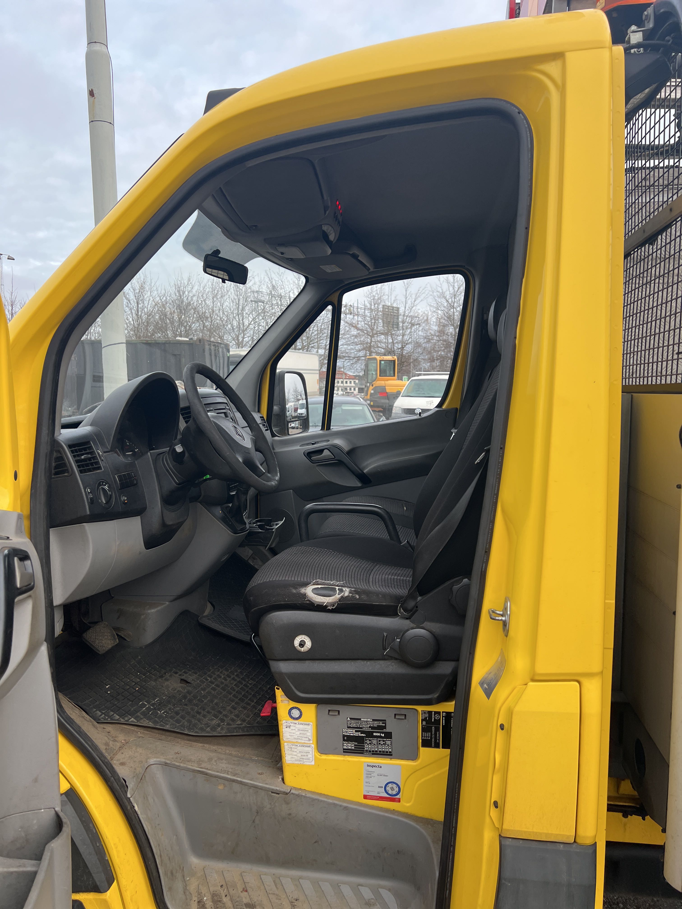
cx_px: 341
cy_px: 454
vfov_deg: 67.3
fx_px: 683
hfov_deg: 53.1
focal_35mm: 26
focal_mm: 5.7
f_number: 1.5
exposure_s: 1/342
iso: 50
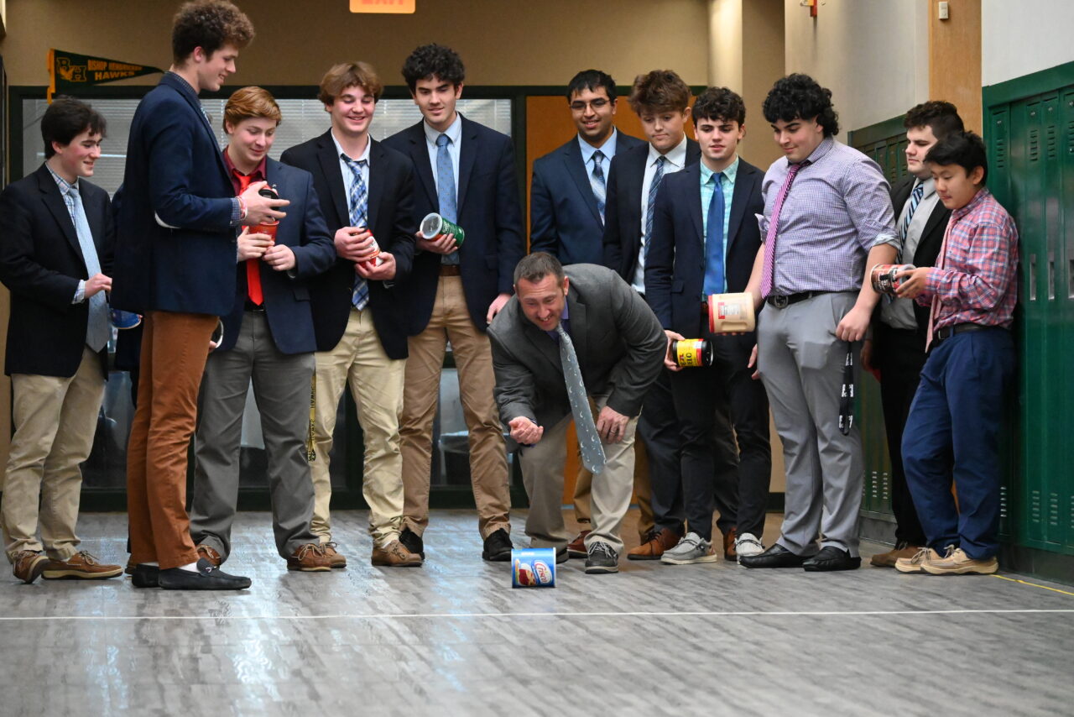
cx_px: 537
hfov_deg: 12.4
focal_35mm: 165
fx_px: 4923
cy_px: 358
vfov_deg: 8.3
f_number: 5
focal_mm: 110
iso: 8000
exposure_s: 1/640
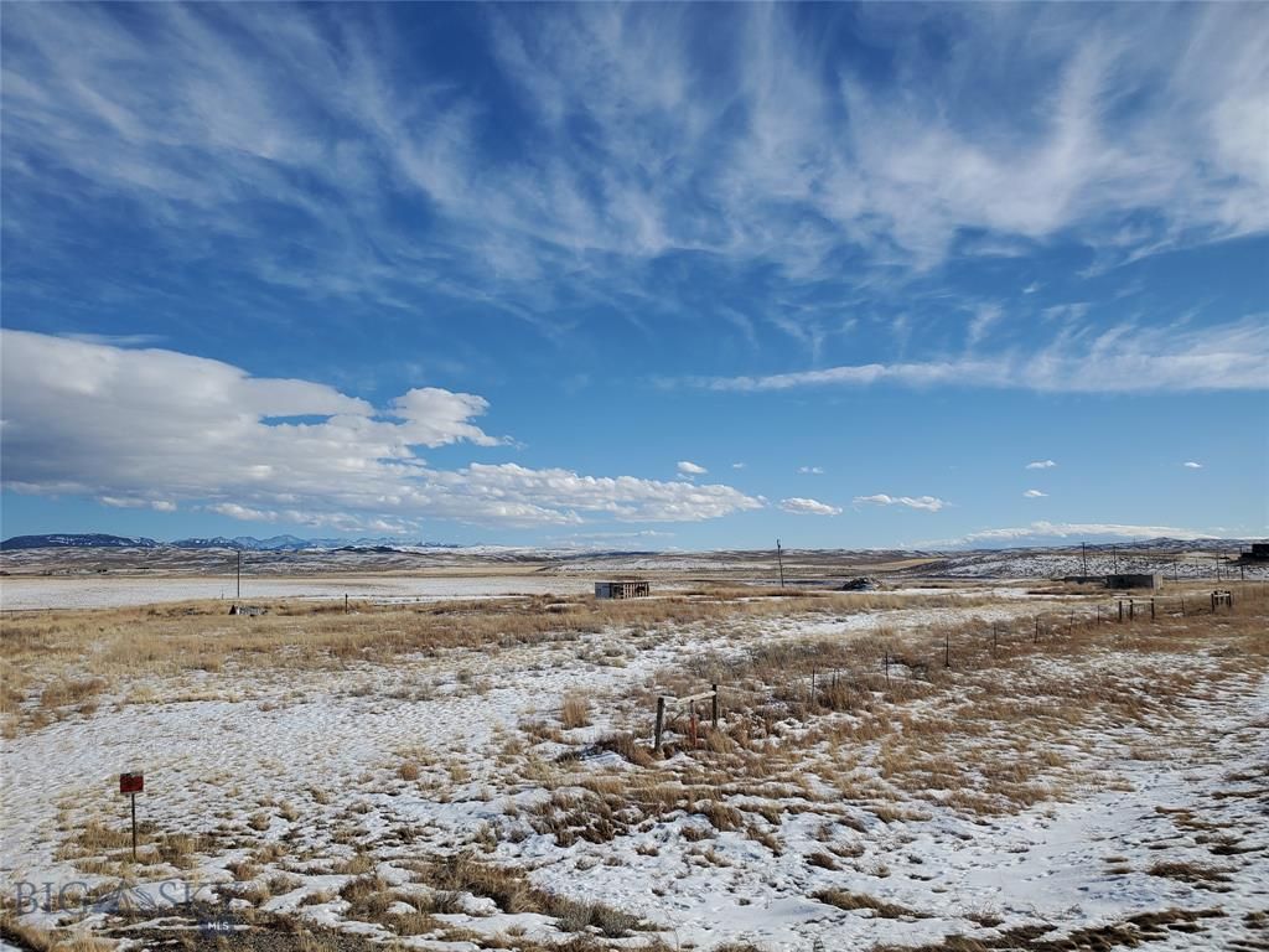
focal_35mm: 26
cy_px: 476
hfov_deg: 67.3
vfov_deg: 53.1
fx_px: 953
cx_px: 634
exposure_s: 1/3001
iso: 50
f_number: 2.4
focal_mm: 4.3
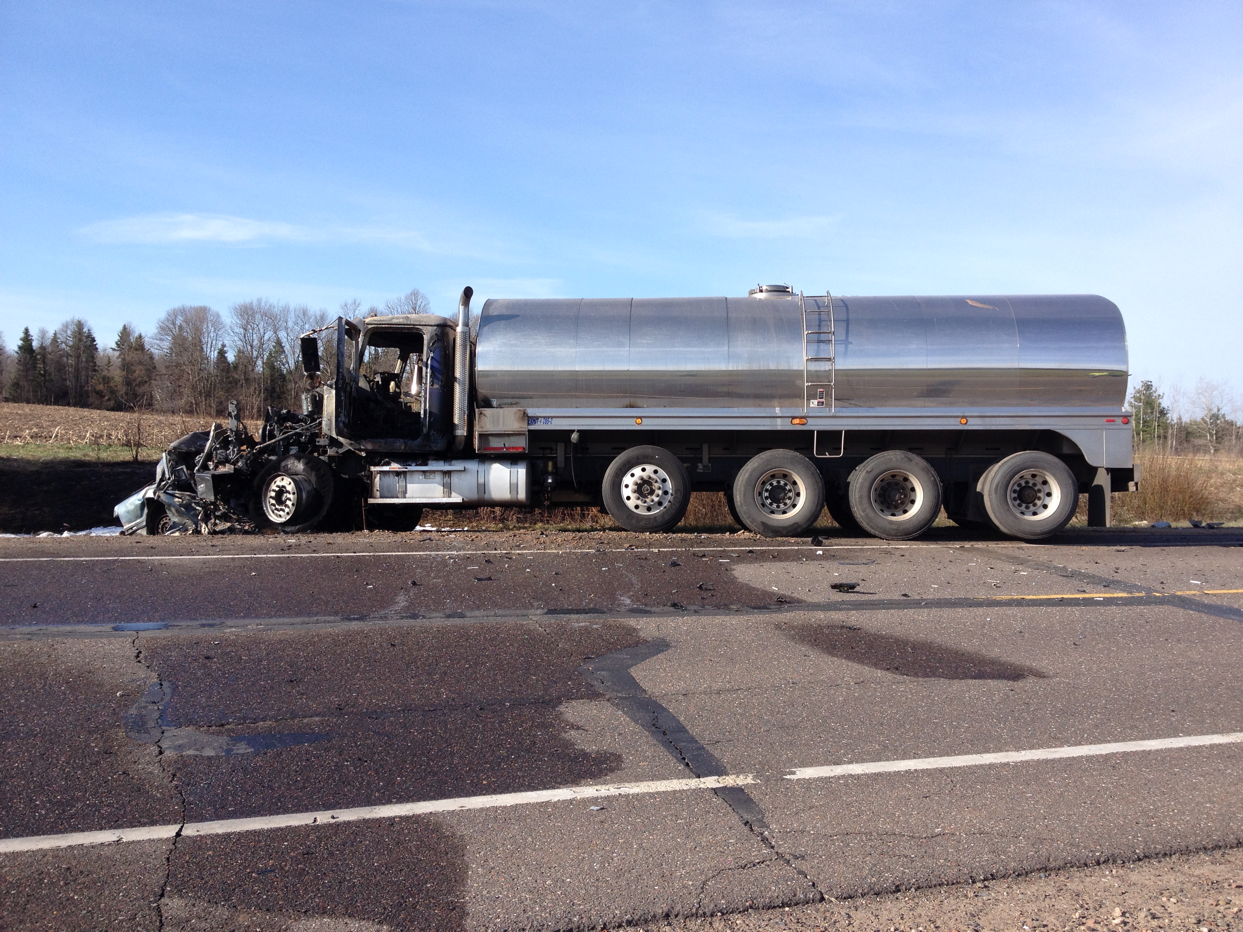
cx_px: 622
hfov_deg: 52.6
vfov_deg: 40.7
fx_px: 1257
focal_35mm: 35
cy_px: 466
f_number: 2.4
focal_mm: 4.28
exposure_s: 1/1004
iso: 50
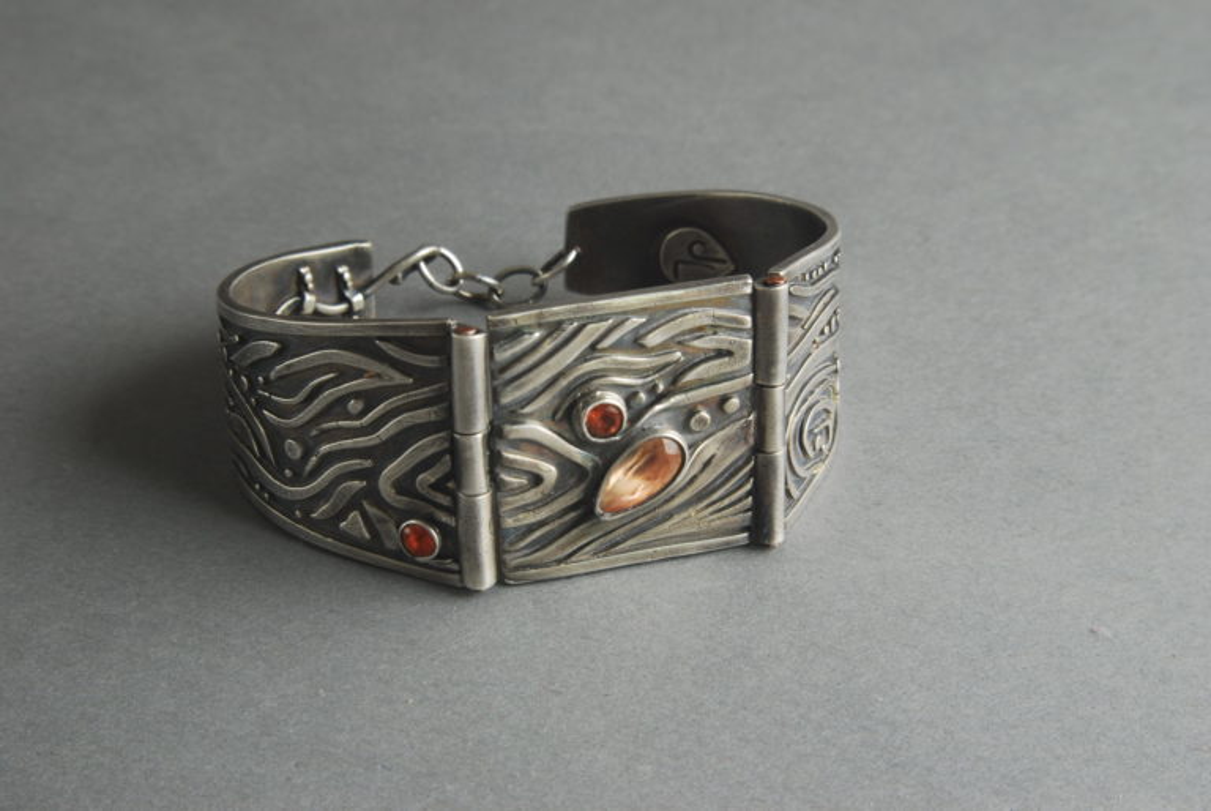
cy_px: 406
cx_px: 606
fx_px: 2324
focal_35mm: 69
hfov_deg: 29.2
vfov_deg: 19.8
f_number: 16
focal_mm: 46
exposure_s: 7.1
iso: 100
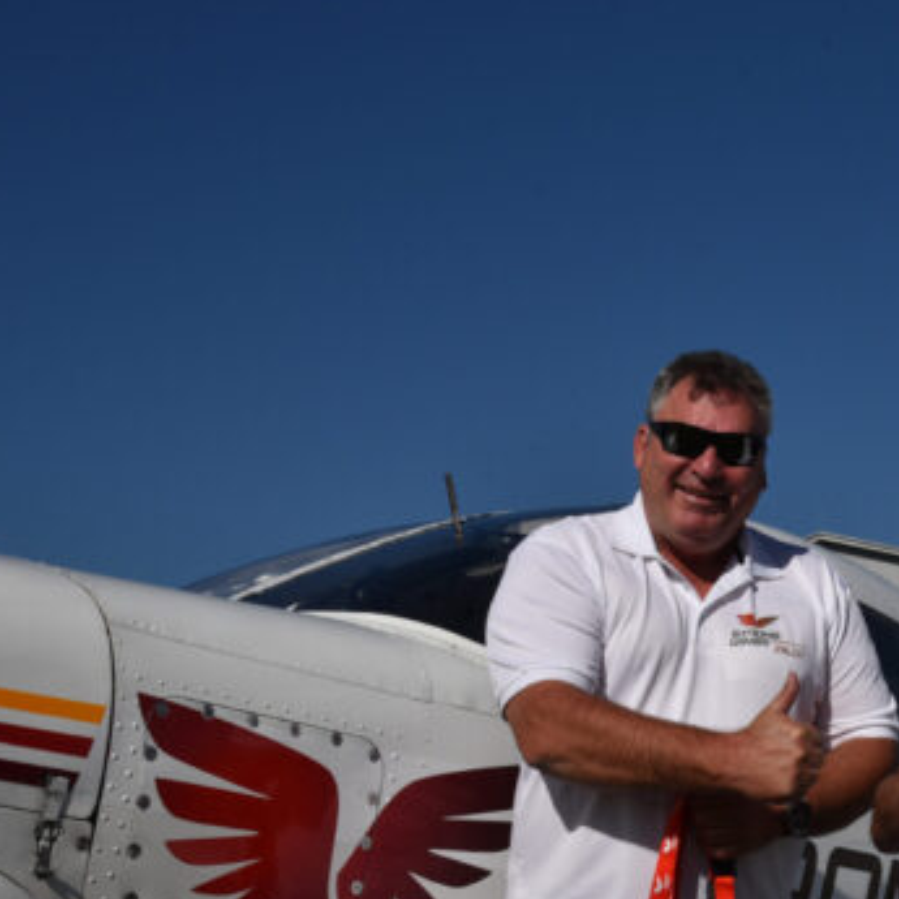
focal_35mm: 75
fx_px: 2204
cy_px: 584
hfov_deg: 22.3
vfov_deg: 23.0
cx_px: 883
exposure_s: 1/640
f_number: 14
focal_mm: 38
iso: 200
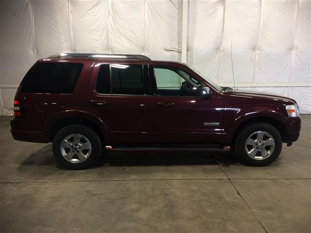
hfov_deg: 61.7
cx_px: 156
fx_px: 261
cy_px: 116
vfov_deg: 48.2
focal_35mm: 29
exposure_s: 1/30
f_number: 2.2
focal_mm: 4.15
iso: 64
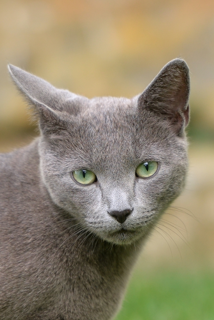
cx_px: 107
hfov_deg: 6.9
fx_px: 1781
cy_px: 160
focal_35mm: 200
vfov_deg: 10.3
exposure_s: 1/400
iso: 320
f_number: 2.8
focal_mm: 200
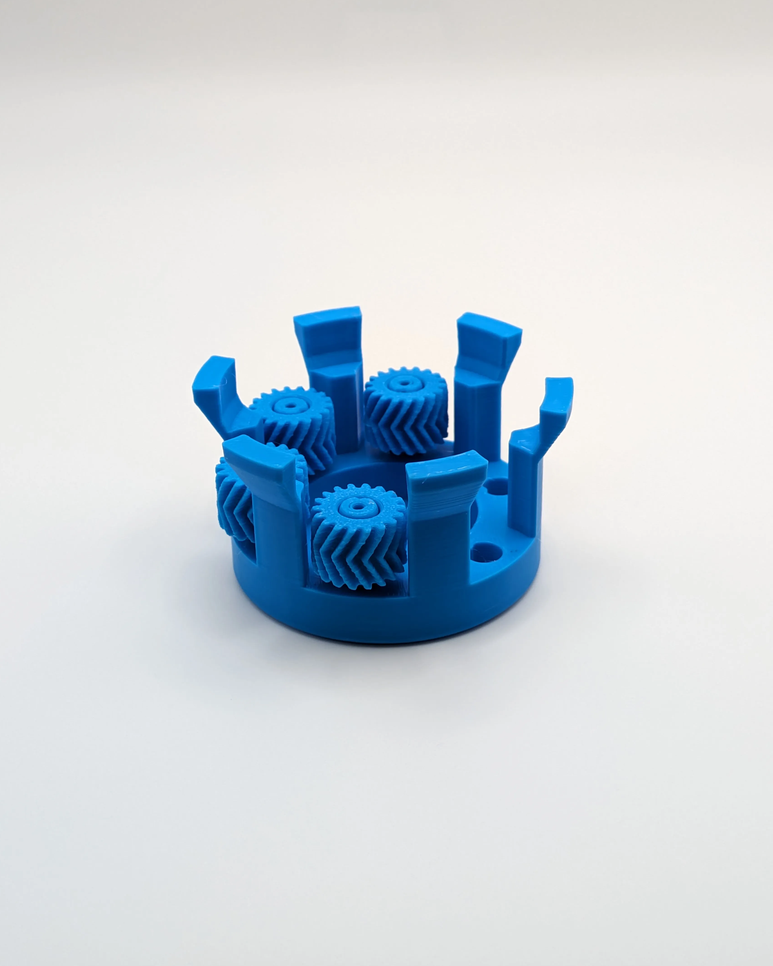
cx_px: 387
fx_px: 1544
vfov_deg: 34.7
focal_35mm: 54
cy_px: 448
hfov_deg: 28.1
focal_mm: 5.43
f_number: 1.89
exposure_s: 1/224
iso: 60
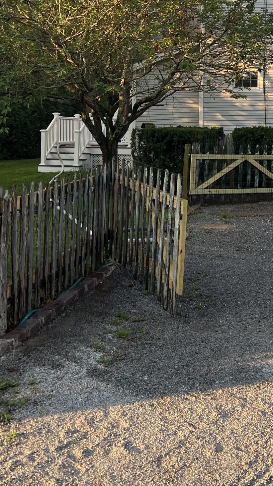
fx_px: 643
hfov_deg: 23.3
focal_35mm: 50
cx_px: 248
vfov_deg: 40.2
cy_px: 123
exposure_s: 1/458
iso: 50
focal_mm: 5.7
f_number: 1.5
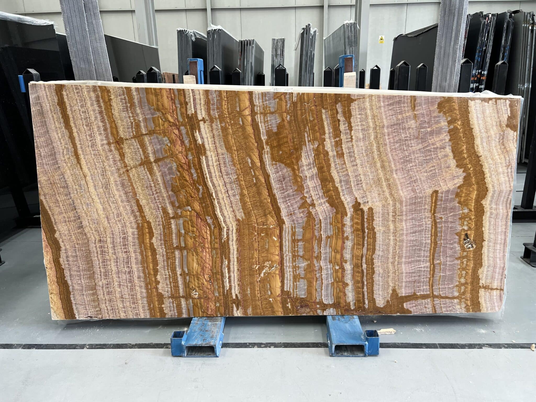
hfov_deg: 67.3
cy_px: 201
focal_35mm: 26
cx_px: 268
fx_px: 403
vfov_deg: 53.1
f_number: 1.5
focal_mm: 5.7
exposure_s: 1/114
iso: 125
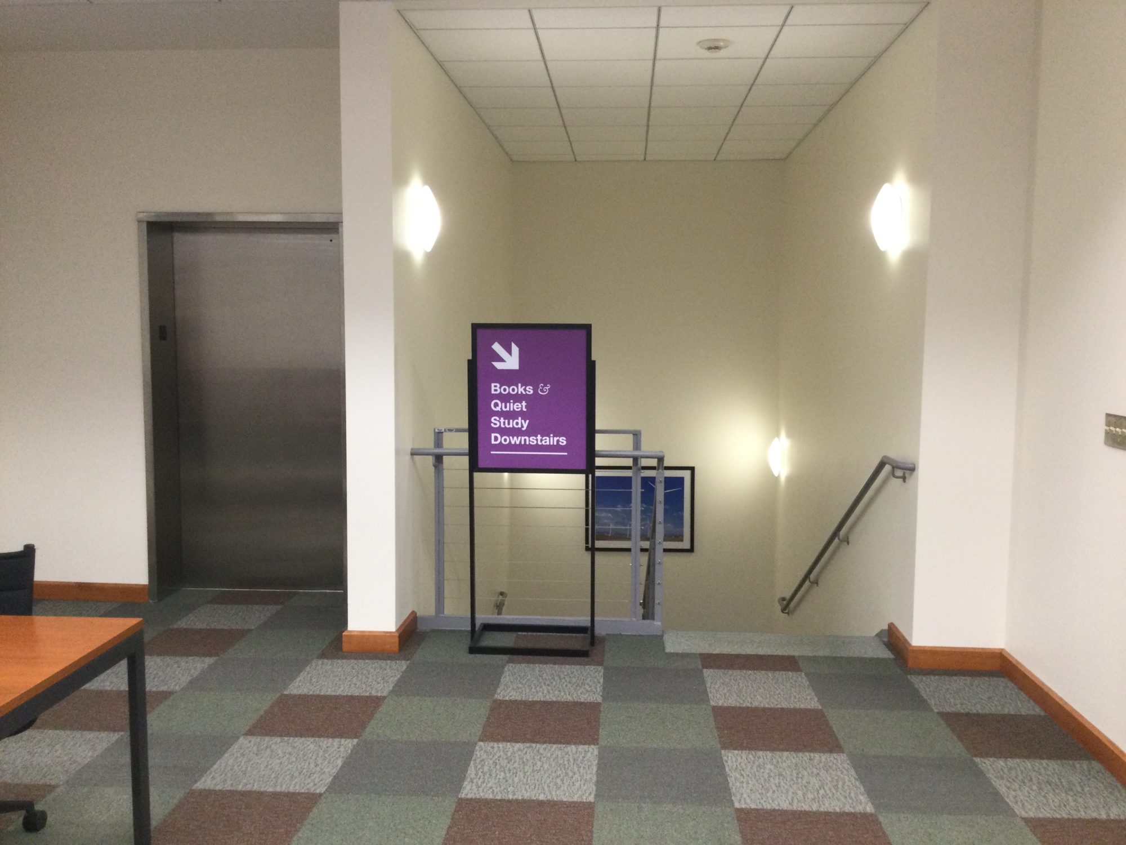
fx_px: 1008
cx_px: 563
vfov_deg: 45.4
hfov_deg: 58.4
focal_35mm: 31
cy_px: 422
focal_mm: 3.3
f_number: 2.4
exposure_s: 1/30
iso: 80
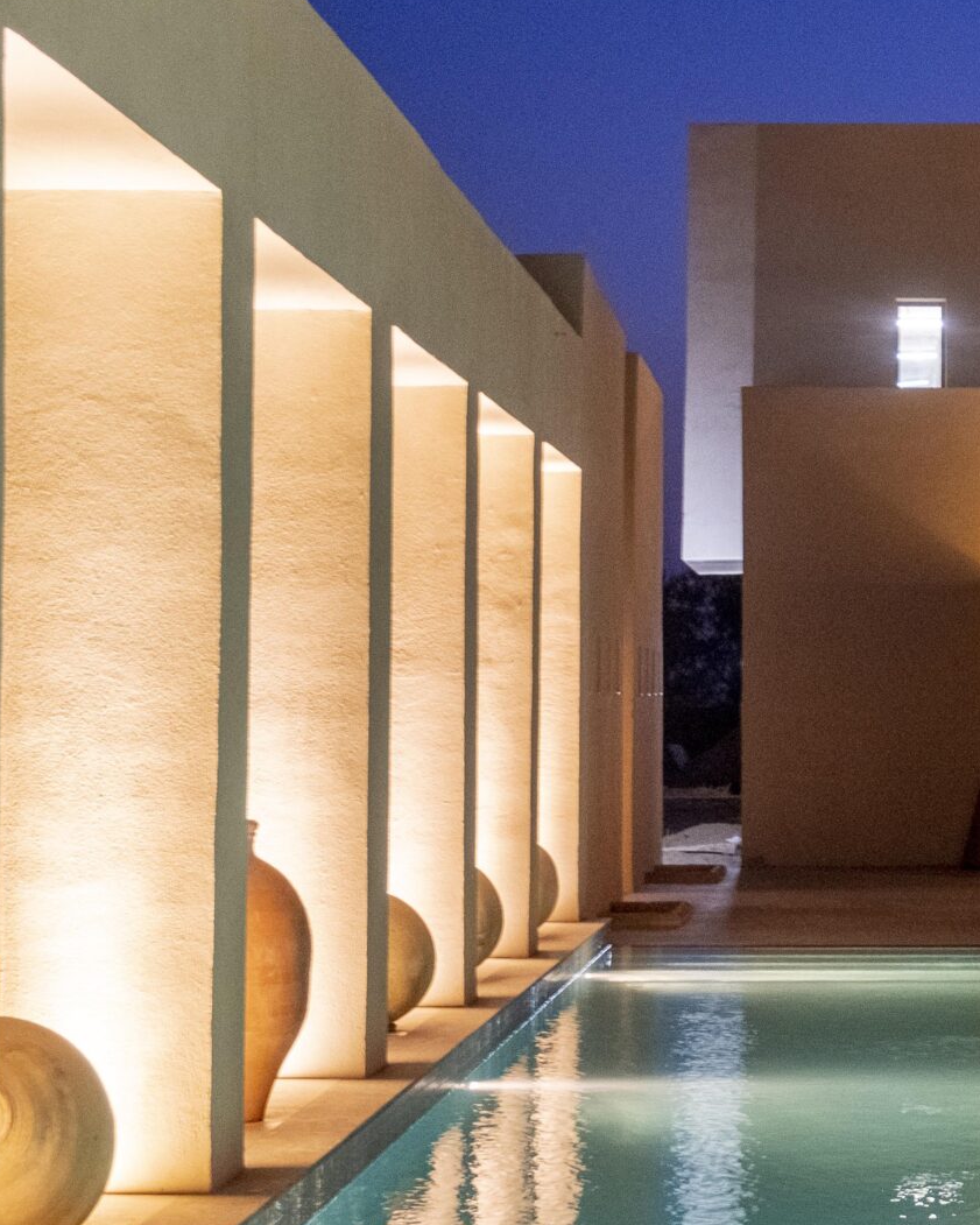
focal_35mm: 96
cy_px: 551
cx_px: 945
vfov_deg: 20.0
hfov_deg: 15.8
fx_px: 3480
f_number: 2.8
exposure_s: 1/15
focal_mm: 28.3
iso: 1600
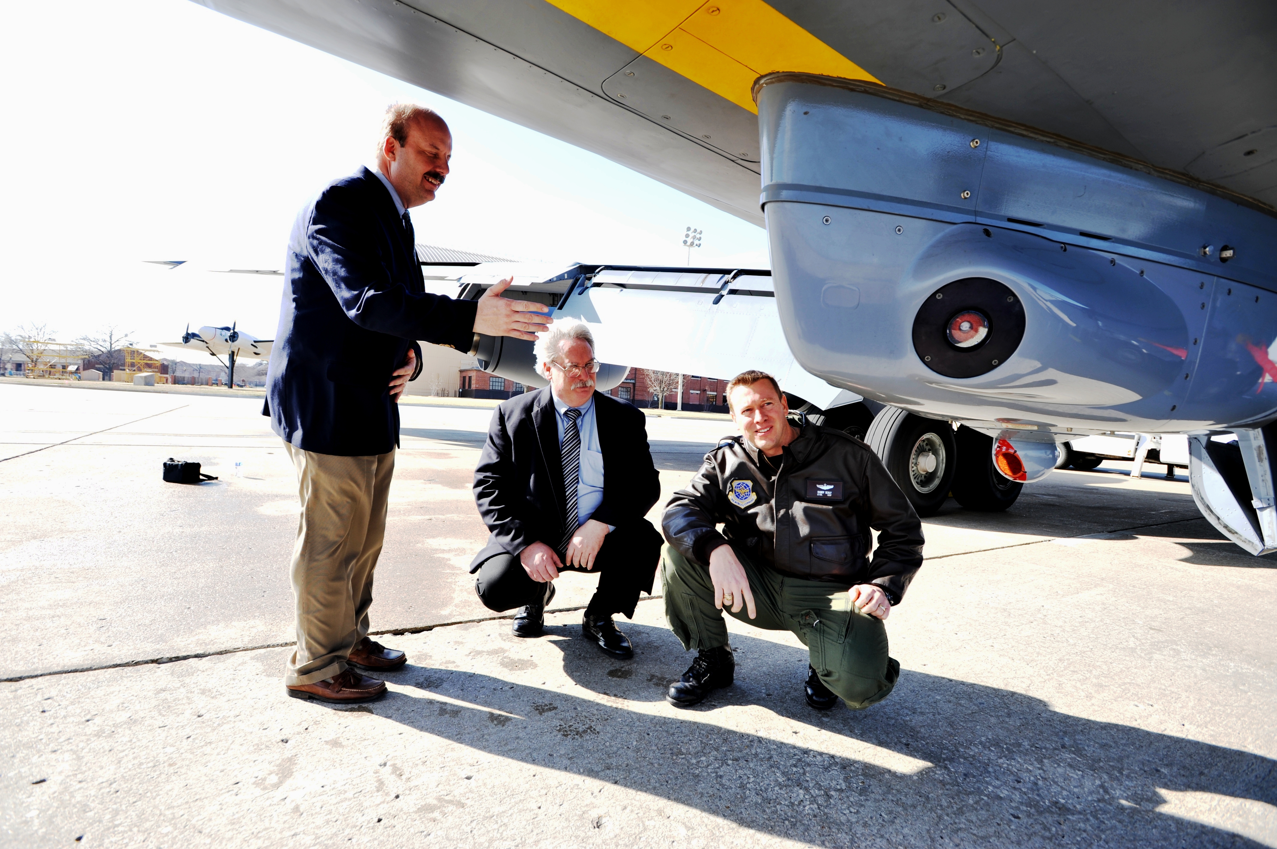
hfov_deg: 93.3
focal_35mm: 17
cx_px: 638
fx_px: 603
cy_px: 424
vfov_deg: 70.4
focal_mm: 17
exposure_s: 1/160
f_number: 6.3
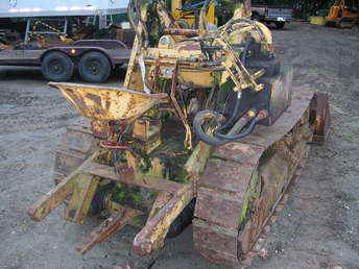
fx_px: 384
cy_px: 134
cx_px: 180
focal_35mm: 37
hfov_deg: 50.1
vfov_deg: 38.7
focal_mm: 5.6
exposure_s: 1/60
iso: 325
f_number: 2.7
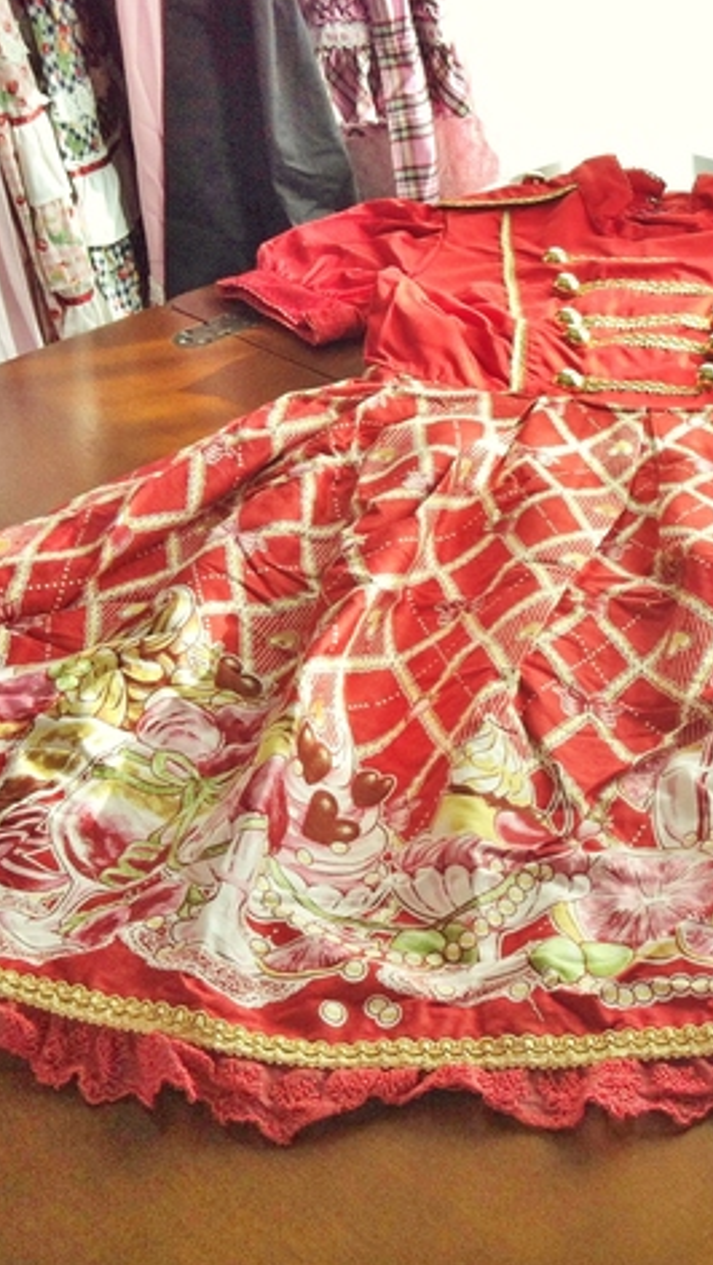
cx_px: 666
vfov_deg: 39.8
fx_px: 1745
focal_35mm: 52
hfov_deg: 22.4
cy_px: 641
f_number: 2.8
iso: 100
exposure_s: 1/120
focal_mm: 3.85
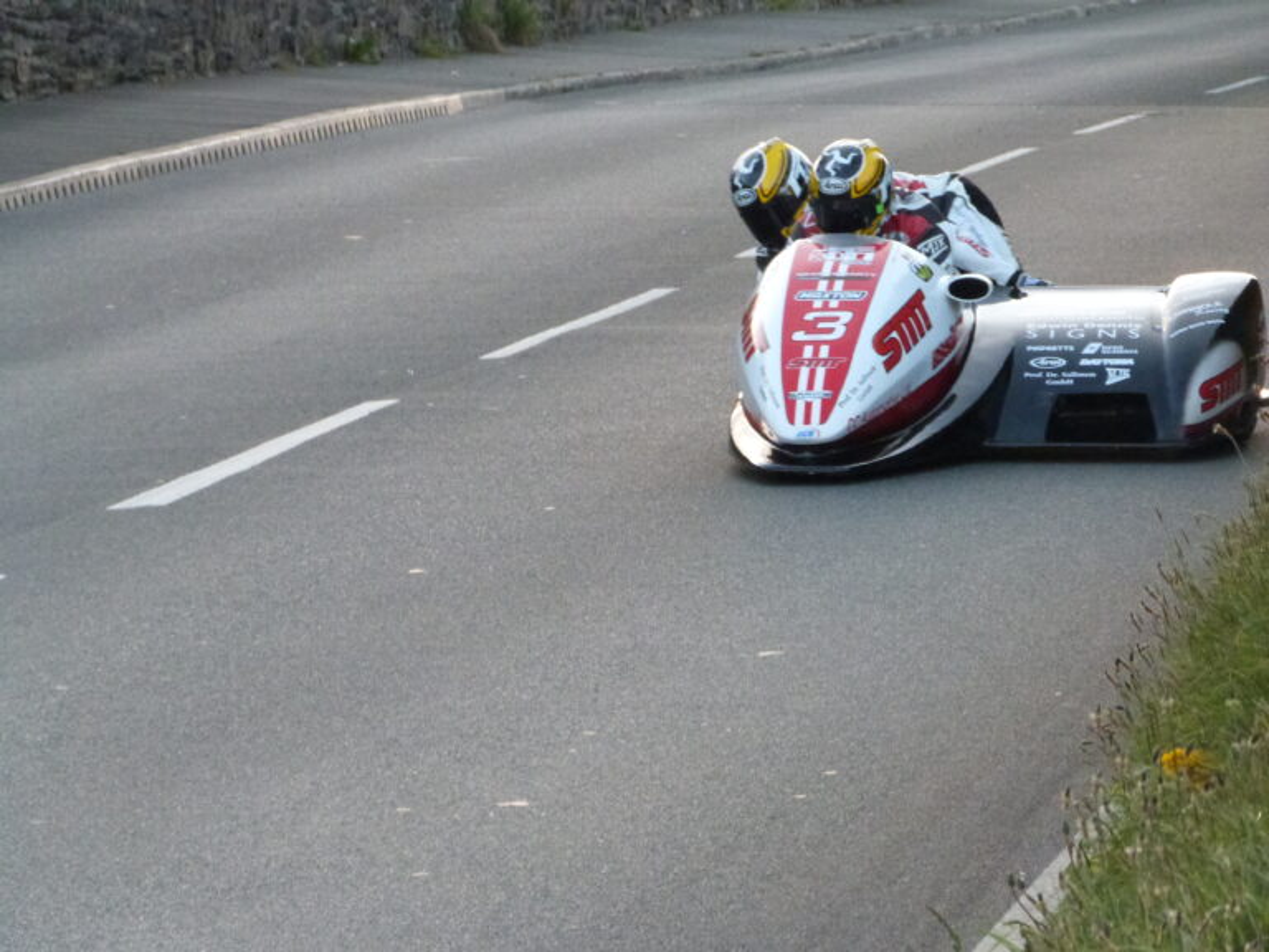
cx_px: 634
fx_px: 10668
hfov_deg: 6.8
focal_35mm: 291
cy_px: 476
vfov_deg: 5.1
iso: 800
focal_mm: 52.3
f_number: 4
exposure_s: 1/500
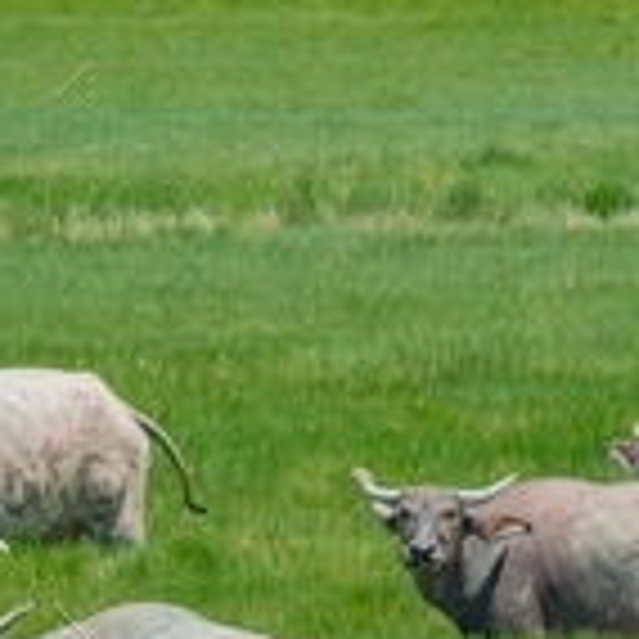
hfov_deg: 1.1
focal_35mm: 1592
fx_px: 33248
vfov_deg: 1.1
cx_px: 454
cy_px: 560
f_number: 13
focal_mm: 300
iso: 640
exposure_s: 1/500
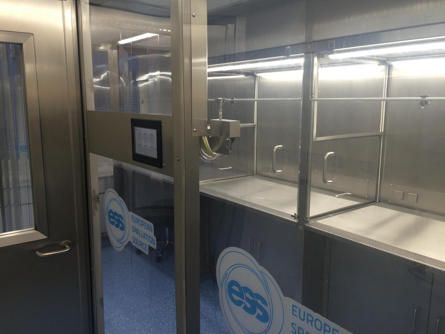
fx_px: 373
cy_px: 167
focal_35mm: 29
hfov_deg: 61.7
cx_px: 222
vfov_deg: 48.2
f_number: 2.2
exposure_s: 1/50
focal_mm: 4.15
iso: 40
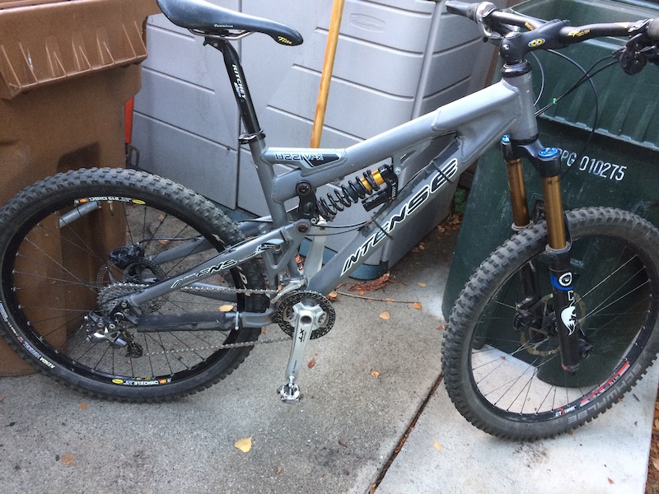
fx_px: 552
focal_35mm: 29
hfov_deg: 61.7
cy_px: 247
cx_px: 330
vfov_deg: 48.2
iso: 125
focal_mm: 4.15
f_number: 2.2
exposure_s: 1/30
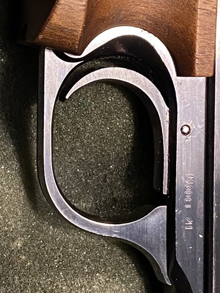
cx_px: 56
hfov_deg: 13.9
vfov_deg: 18.5
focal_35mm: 106
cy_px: 95
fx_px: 897
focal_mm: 4.25
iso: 500
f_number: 1.8
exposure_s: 1/33
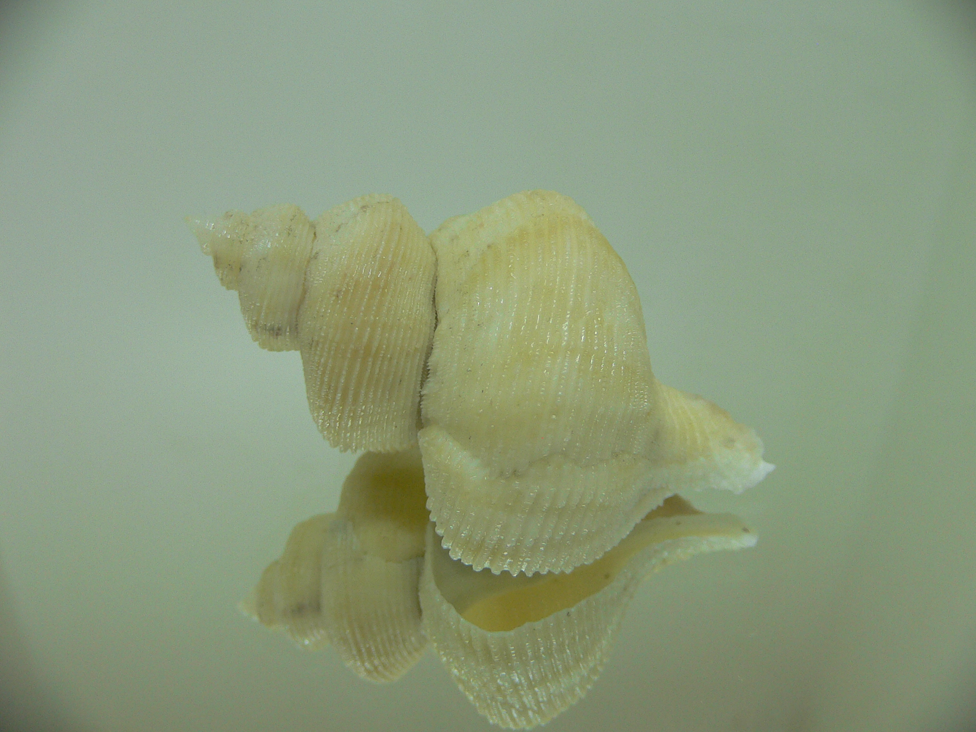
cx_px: 488
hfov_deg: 52.6
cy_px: 366
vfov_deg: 40.7
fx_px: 987
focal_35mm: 35
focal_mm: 4.6
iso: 100
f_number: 2.8
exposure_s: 1/60
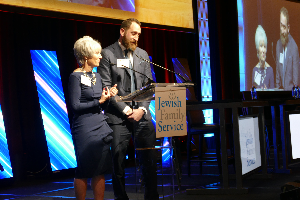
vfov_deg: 17.3
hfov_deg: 25.7
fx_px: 658
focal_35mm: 79
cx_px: 150
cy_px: 100
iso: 800
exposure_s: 1/30
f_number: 3.7
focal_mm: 28.89
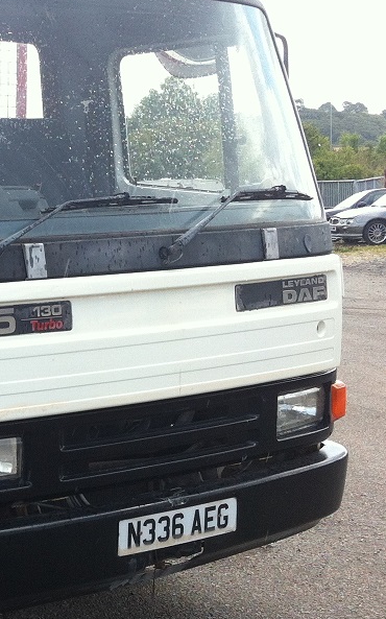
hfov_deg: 15.0
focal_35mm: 81
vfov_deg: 25.5
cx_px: -175
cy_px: 333
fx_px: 1365
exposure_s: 1/343
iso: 80
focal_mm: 3.85
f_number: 2.8
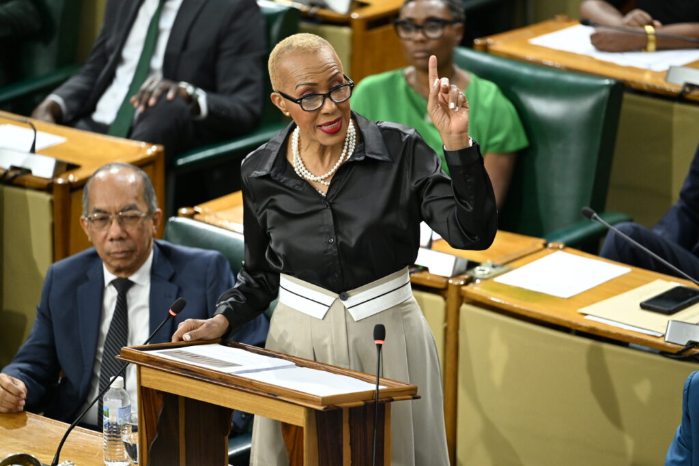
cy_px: 233
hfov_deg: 10.5
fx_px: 3787
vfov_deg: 7.0
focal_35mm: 195
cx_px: 350
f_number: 2.8
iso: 3200
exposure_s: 1/250
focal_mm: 195
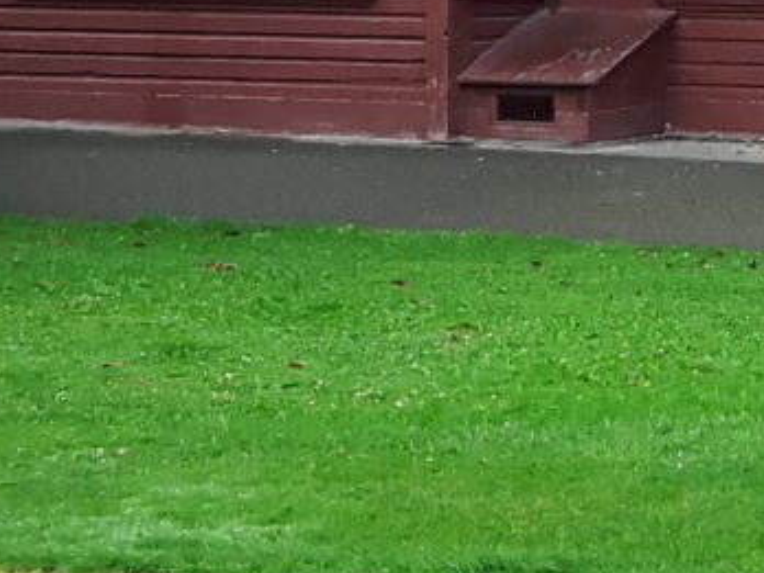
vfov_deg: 6.5
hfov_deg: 8.5
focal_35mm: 228
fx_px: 5032
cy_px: -105
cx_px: 1089
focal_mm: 3.7
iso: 40
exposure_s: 1/151
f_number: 1.9
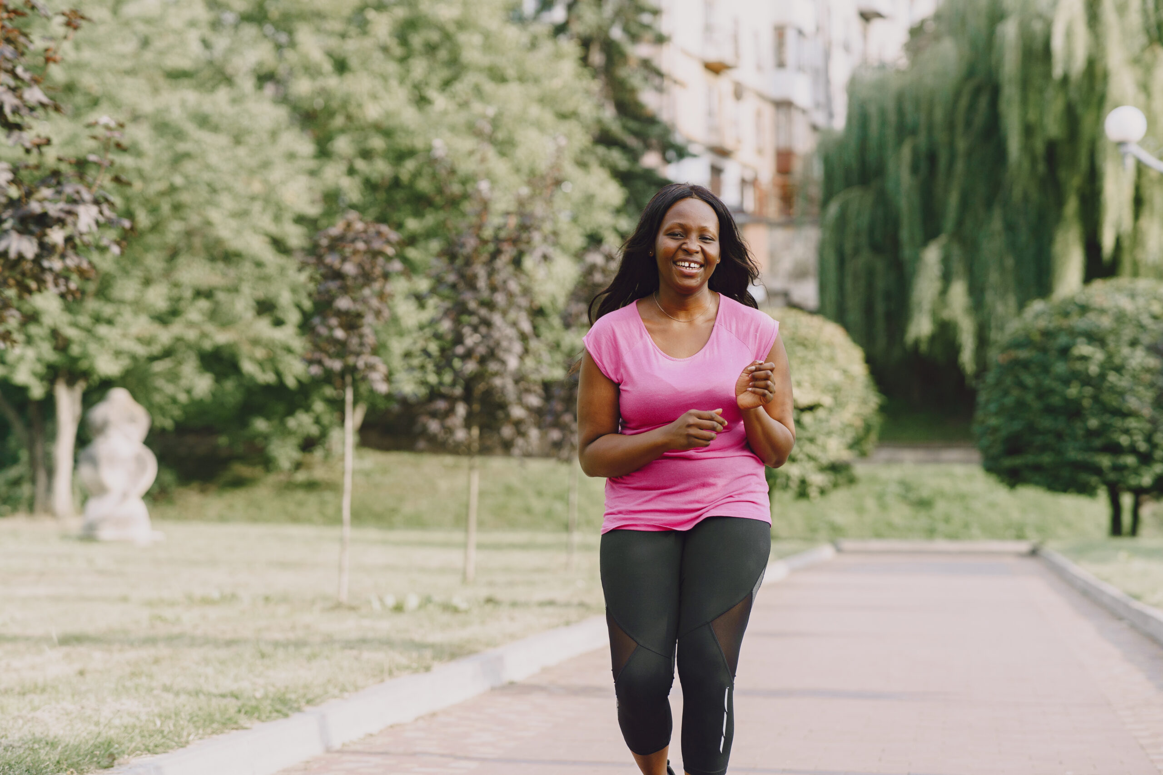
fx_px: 2746
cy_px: 388
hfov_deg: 23.9
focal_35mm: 85
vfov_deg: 16.1
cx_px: 582
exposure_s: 1/1250
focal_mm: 85
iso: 200
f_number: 2.8
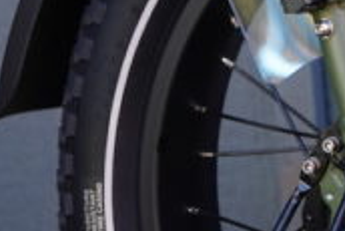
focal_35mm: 223
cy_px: -217
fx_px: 2139
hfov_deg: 8.7
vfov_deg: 6.0
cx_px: 684
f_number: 4.5
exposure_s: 1/160
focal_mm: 50
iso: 640
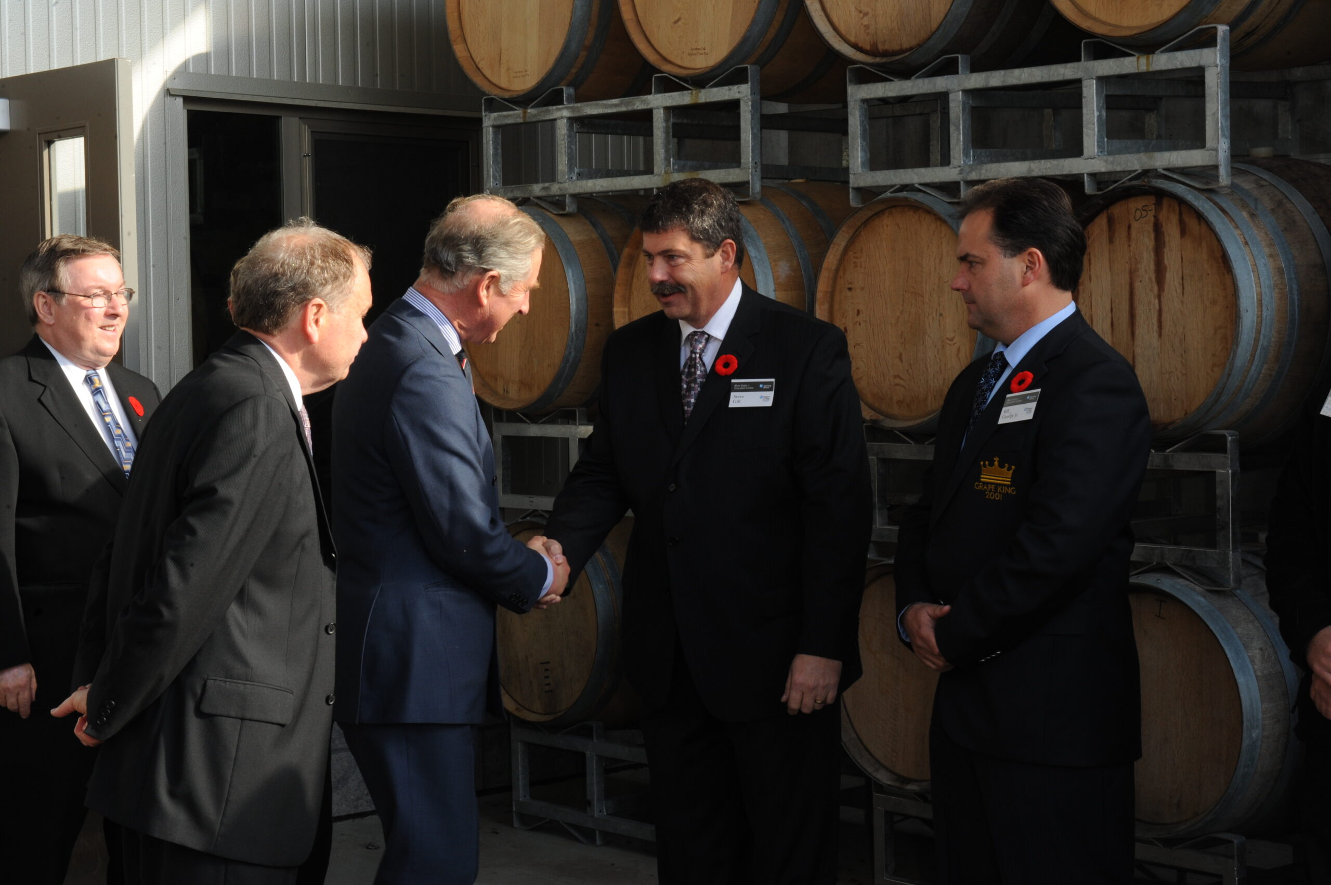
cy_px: 442
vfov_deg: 19.4
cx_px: 666
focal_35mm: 70
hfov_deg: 28.9
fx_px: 2586
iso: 800
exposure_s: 1/60
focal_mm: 70
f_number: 20
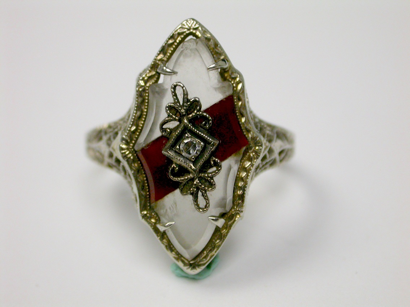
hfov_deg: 16.3
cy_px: 154
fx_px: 1433
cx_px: 205
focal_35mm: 121
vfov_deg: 12.2
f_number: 4.4
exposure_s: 1/60.3
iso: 100
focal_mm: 25.1
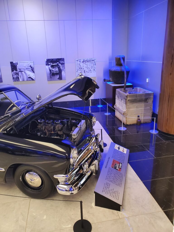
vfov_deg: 67.3
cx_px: 87
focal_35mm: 26
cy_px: 116
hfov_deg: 53.1
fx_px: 174
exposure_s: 1/50
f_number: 2.4
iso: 250
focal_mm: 4.3
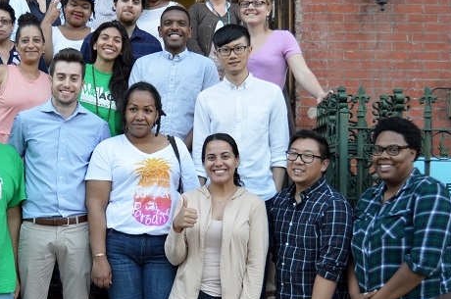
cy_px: 132
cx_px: 133
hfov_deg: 29.9
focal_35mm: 67
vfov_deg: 20.3
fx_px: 834
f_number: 4.2
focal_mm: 31
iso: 360
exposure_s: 1/125
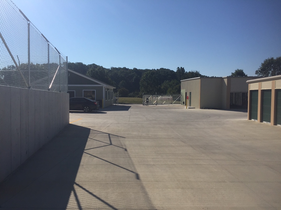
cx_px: 140
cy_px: 105
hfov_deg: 61.7
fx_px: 235
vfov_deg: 48.2
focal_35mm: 29
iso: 32
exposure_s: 1/4405
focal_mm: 4.15
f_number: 2.2
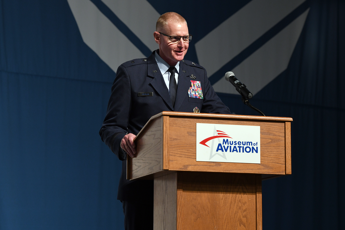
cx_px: 172
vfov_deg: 10.4
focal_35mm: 132
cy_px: 115
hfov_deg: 15.5
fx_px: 1265
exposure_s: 1/80
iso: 1250
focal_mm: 110
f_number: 5
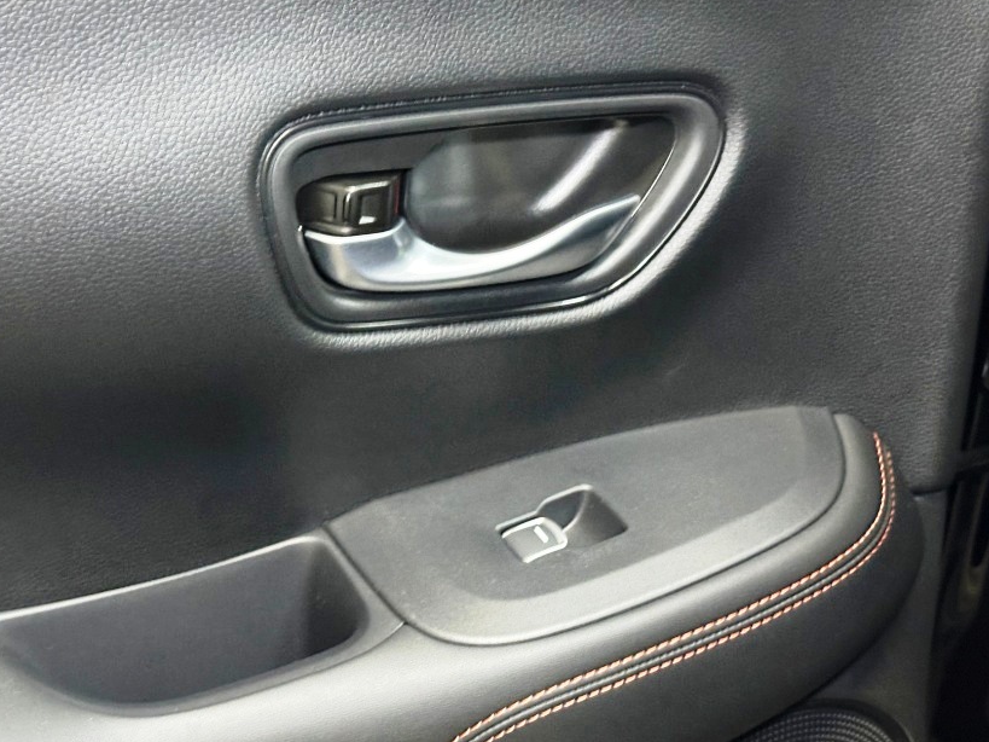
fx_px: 1714
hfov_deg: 32.1
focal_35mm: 60
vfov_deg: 24.4
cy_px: 396
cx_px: 430
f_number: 1.78
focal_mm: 6.86
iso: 640
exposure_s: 1/24
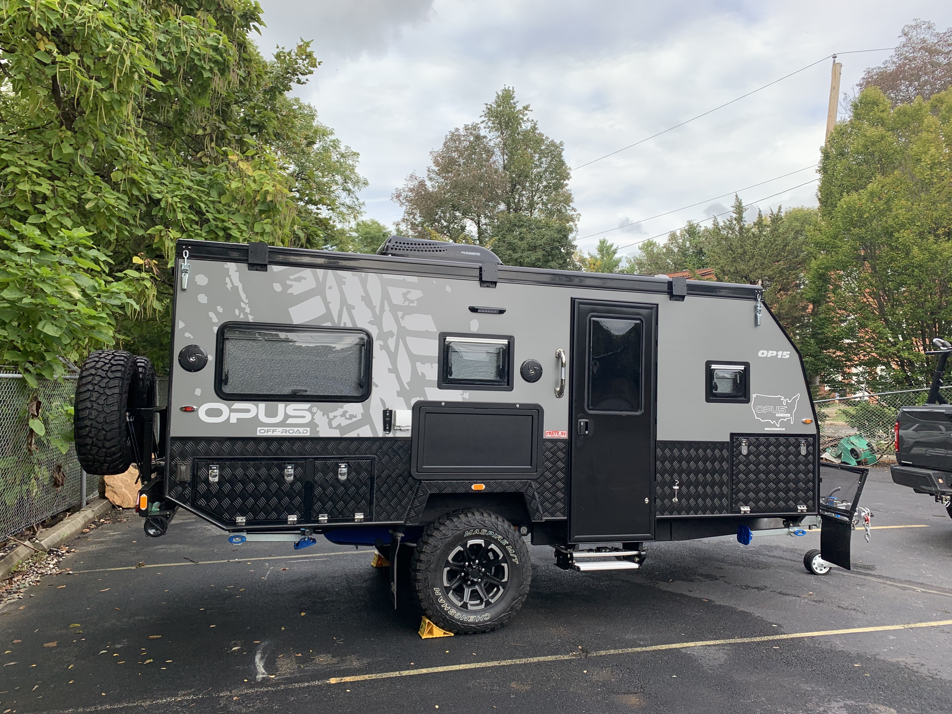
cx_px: 476
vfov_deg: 53.1
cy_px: 357
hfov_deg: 67.3
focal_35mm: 26
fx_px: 715
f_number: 1.8
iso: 25
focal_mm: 4.25
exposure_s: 1/338
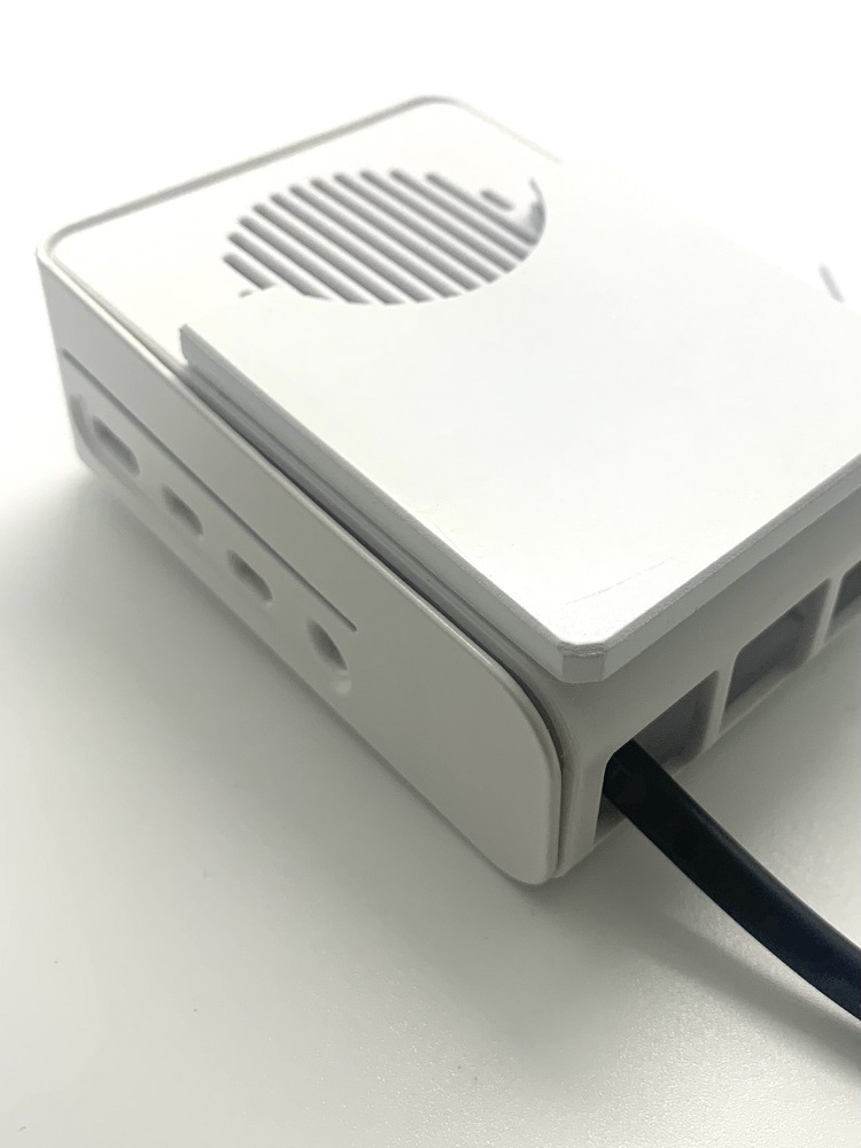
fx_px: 862
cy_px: 574
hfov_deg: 53.1
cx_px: 430
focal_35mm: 26
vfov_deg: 67.3
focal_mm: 4.25
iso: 100
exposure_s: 1/121
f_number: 1.8
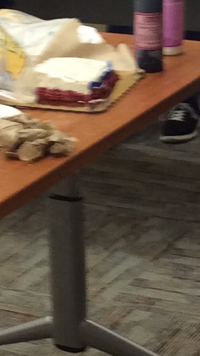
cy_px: 123
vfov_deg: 14.2
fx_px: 1425
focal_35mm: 151
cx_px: -4
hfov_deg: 8.0
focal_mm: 3.3
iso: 64
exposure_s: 1/24
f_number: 2.4
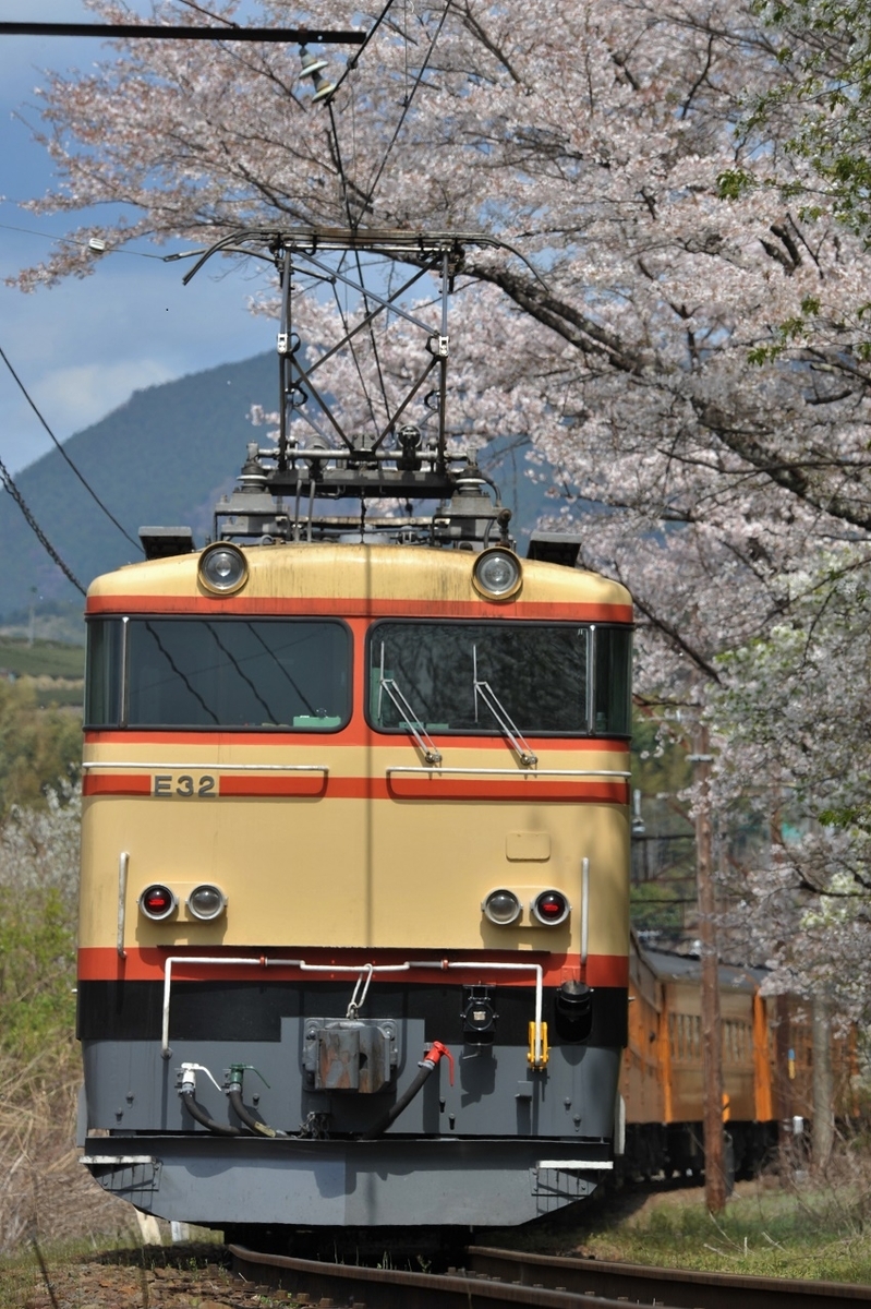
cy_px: 654
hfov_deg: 6.0
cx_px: 436
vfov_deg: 9.0
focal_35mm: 230
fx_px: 8354
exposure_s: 1/250
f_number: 11
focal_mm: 230
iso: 250
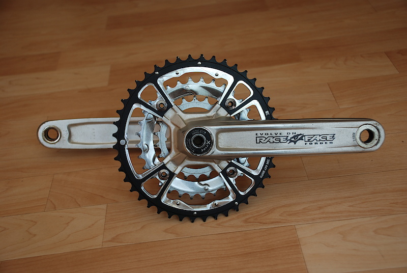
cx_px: 204
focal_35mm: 52
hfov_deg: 37.8
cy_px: 136
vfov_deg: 25.8
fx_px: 594
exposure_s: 1/60
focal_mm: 35
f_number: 4.5
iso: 200
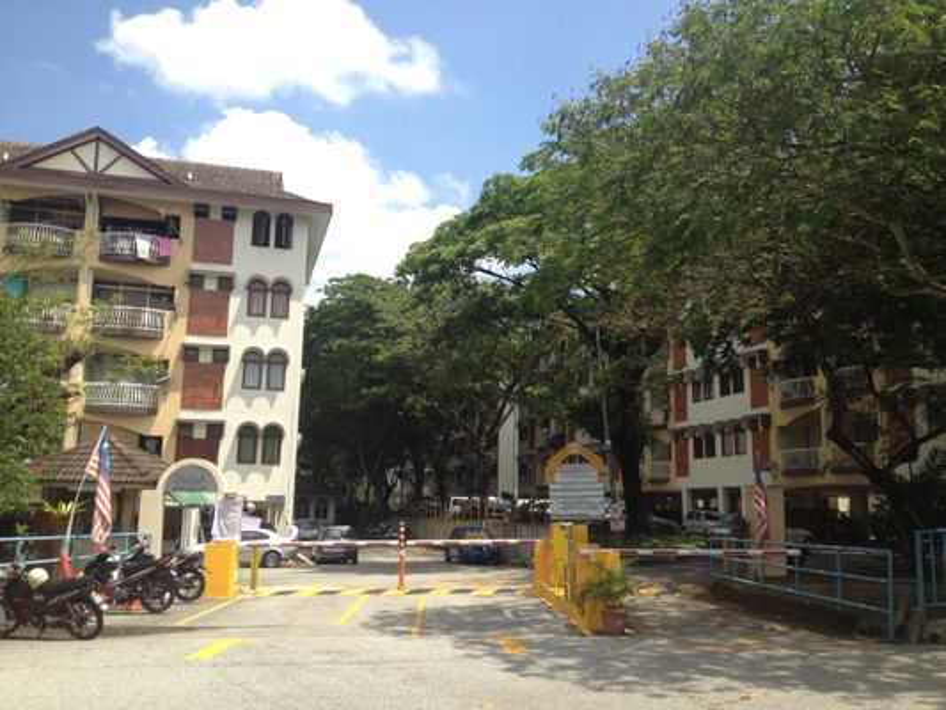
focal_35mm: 35
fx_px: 957
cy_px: 355
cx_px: 473
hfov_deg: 52.6
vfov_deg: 40.7
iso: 50
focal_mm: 4.28
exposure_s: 1/1151
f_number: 2.4
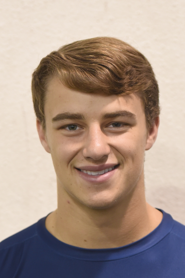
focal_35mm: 105
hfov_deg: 13.0
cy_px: 139
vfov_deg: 19.5
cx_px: 92
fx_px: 809
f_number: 3.5
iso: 1600
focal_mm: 105
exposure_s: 1/100
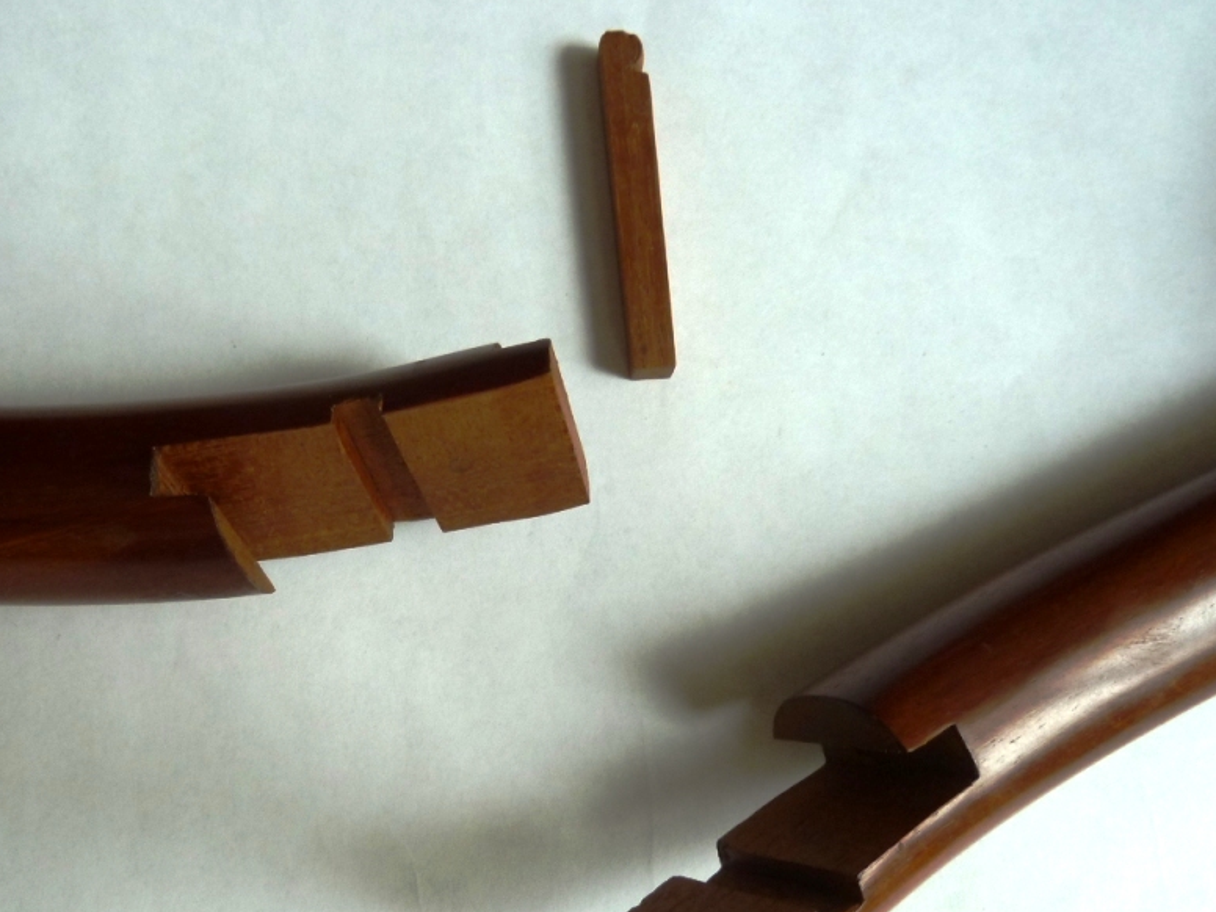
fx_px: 1159
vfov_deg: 42.6
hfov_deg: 54.9
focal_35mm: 33
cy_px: 580
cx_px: 480
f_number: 3.3
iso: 160
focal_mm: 4.1
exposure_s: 1/30
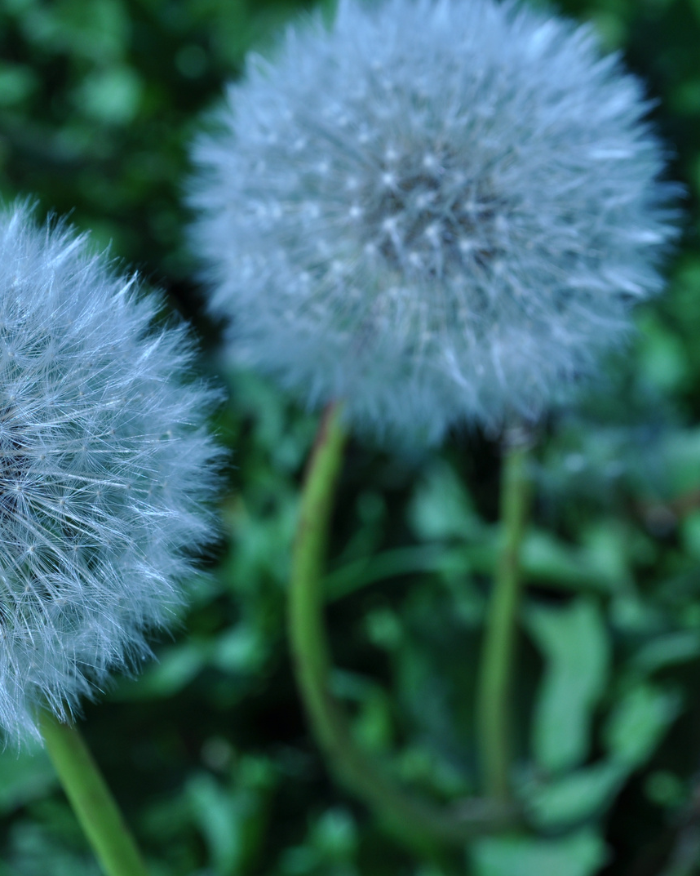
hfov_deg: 18.7
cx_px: 126
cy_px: 440
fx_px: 2098
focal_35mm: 81
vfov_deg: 23.6
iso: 200
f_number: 10
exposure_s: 1/400
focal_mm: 38
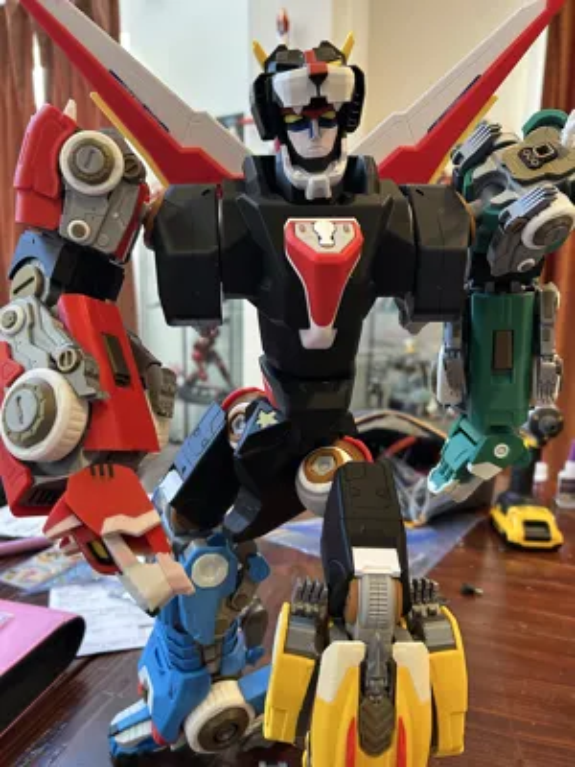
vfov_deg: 67.3
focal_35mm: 26
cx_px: 288
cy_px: 384
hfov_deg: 53.1
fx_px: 576
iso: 320
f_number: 1.5
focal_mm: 5.7
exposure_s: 1/60
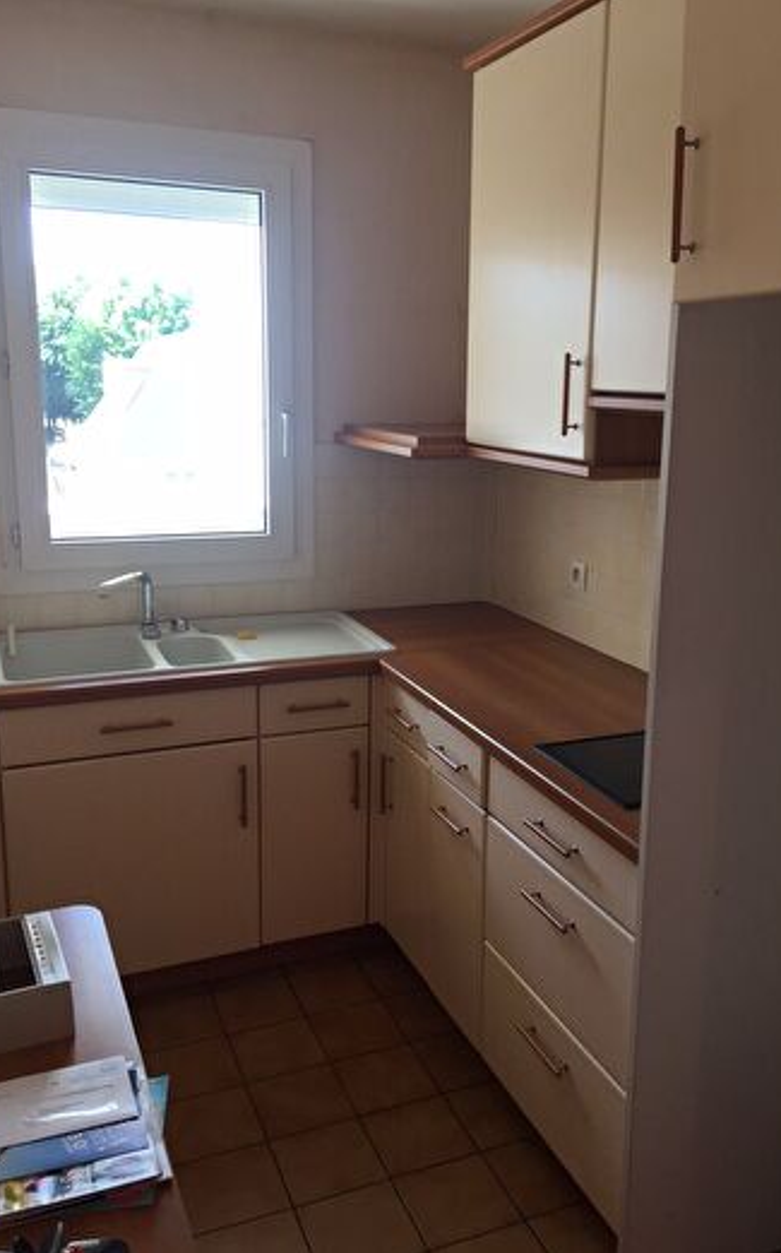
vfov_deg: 61.3
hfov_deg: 40.5
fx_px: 1057
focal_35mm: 31
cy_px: 626
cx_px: 442
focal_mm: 4.15
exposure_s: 1/100
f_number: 2.2
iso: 50
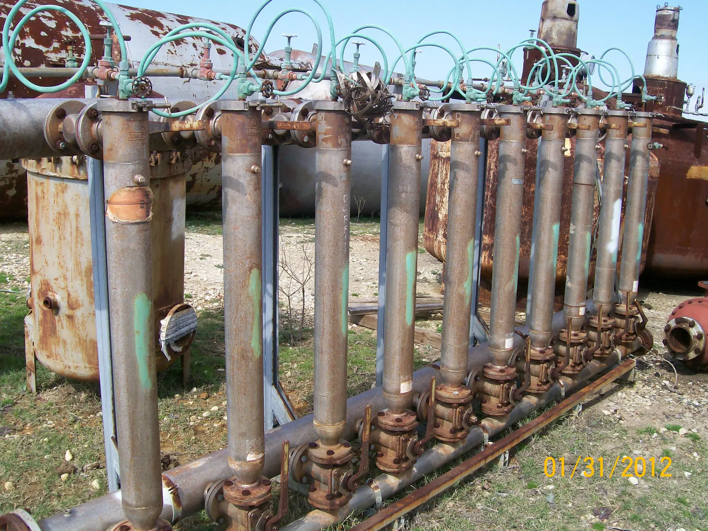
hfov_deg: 51.4
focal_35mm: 36
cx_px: 354
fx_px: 736
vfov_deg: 39.7
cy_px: 266
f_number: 4.8
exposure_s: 1/404
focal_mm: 6
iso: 80
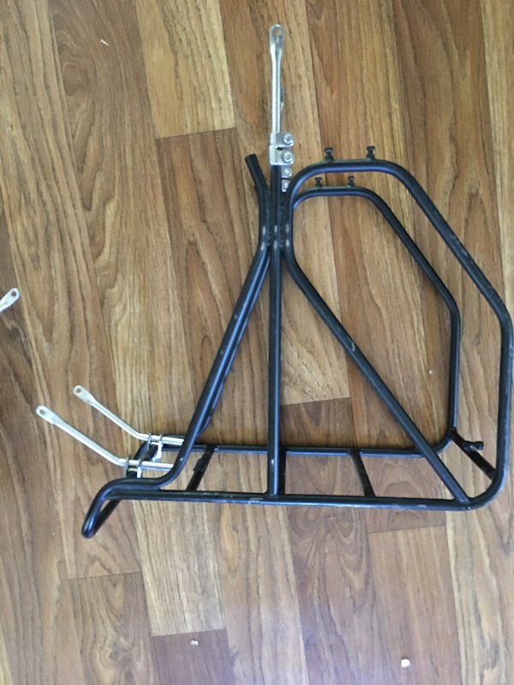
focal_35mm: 29
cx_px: 257
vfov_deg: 61.7
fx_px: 574
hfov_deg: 48.2
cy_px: 342
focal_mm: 4.15
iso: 125
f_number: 2.2
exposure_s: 1/4
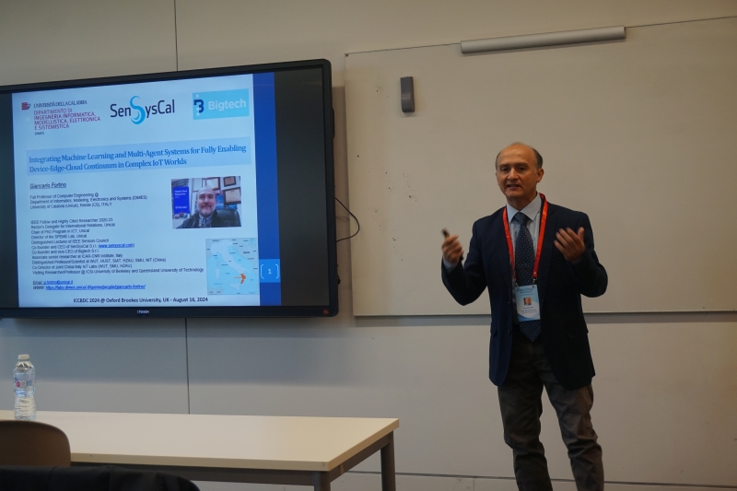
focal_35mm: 52
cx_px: 368
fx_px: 1075
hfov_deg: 37.9
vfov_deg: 25.7
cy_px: 246
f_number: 5.6
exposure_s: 1/60
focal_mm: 35
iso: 400
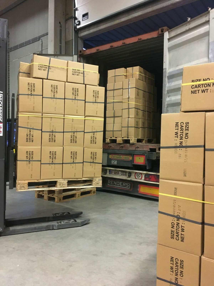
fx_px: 239
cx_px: 107
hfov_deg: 48.2
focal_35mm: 29
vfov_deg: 61.7
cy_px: 143
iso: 200
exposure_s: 1/17
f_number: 2.2
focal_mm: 4.15
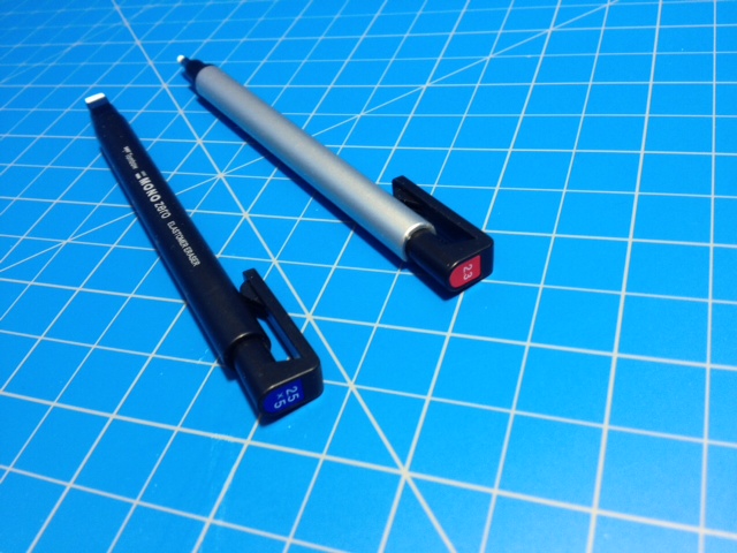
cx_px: 368
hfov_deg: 52.6
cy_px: 276
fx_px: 745
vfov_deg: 40.7
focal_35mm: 35
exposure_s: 1/20
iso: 64
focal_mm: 4.28
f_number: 2.4
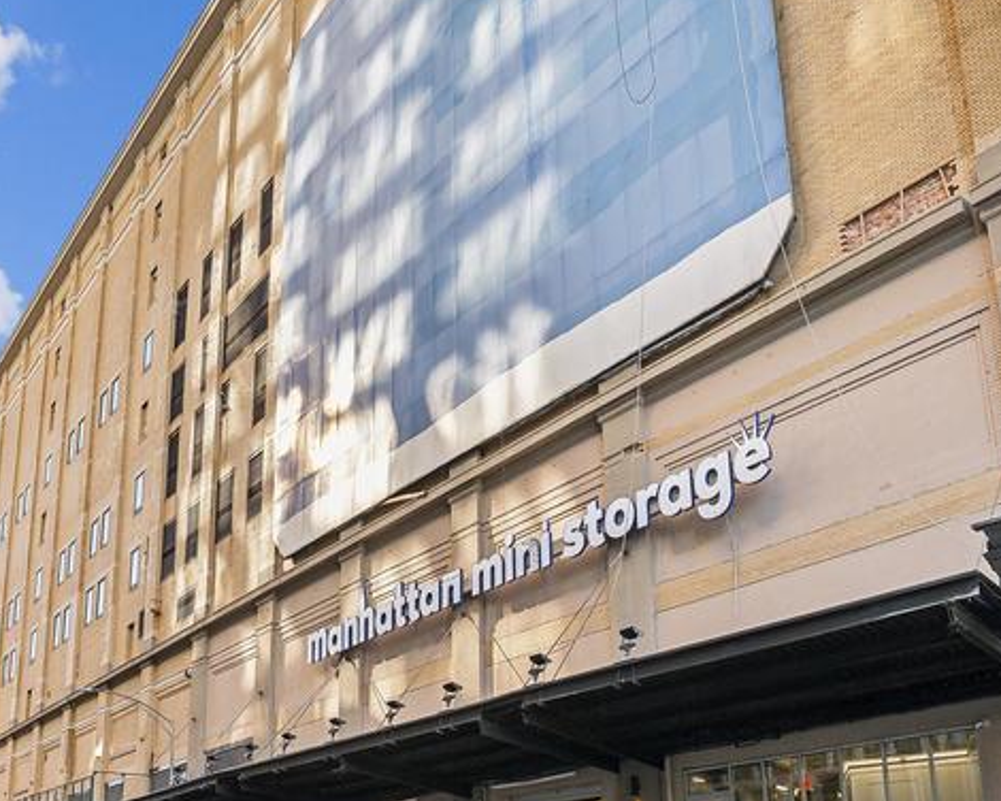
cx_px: 351
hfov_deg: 70.9
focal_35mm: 23
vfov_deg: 60.8
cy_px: 379
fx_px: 681
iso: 200
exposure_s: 1/50
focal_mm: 16
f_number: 9
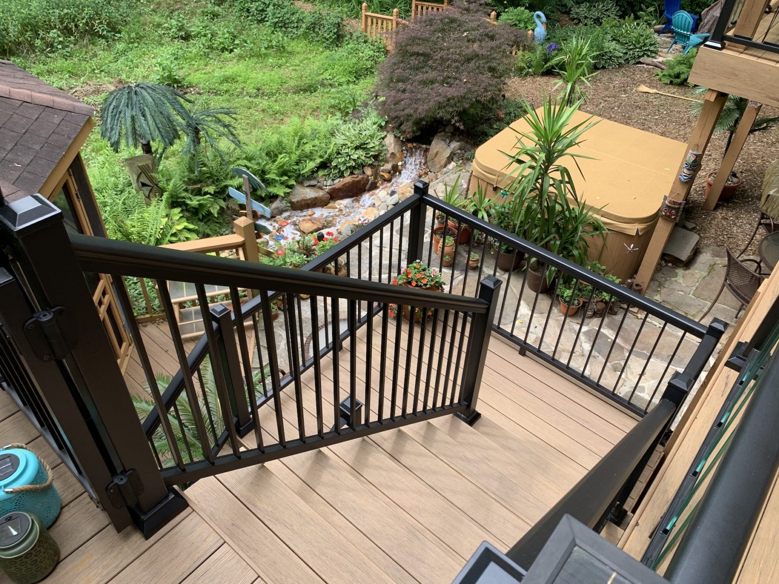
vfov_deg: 53.1
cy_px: 292
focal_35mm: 26
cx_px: 390
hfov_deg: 67.3
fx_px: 585
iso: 25
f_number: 1.8
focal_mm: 4.25
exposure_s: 1/232
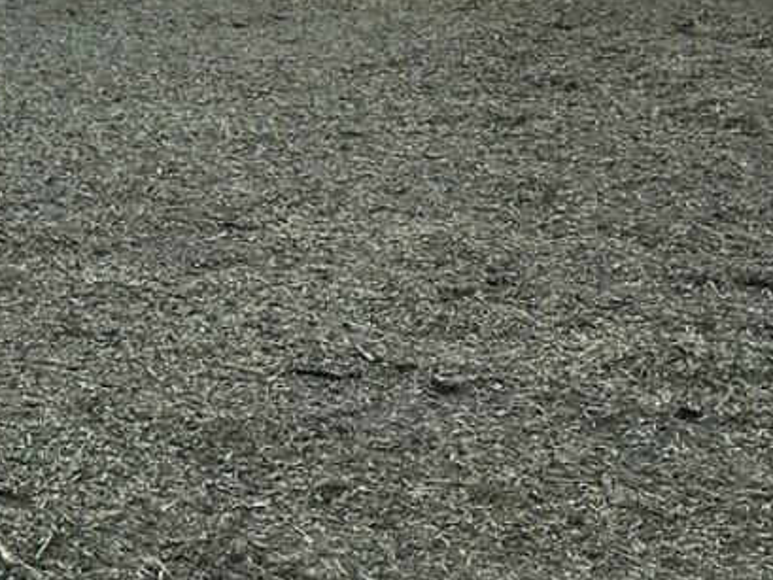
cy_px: -347
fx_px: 2278
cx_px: -206
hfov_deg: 18.1
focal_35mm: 102
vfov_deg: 13.5
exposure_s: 1/2747
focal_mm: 4.15
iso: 25
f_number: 2.2
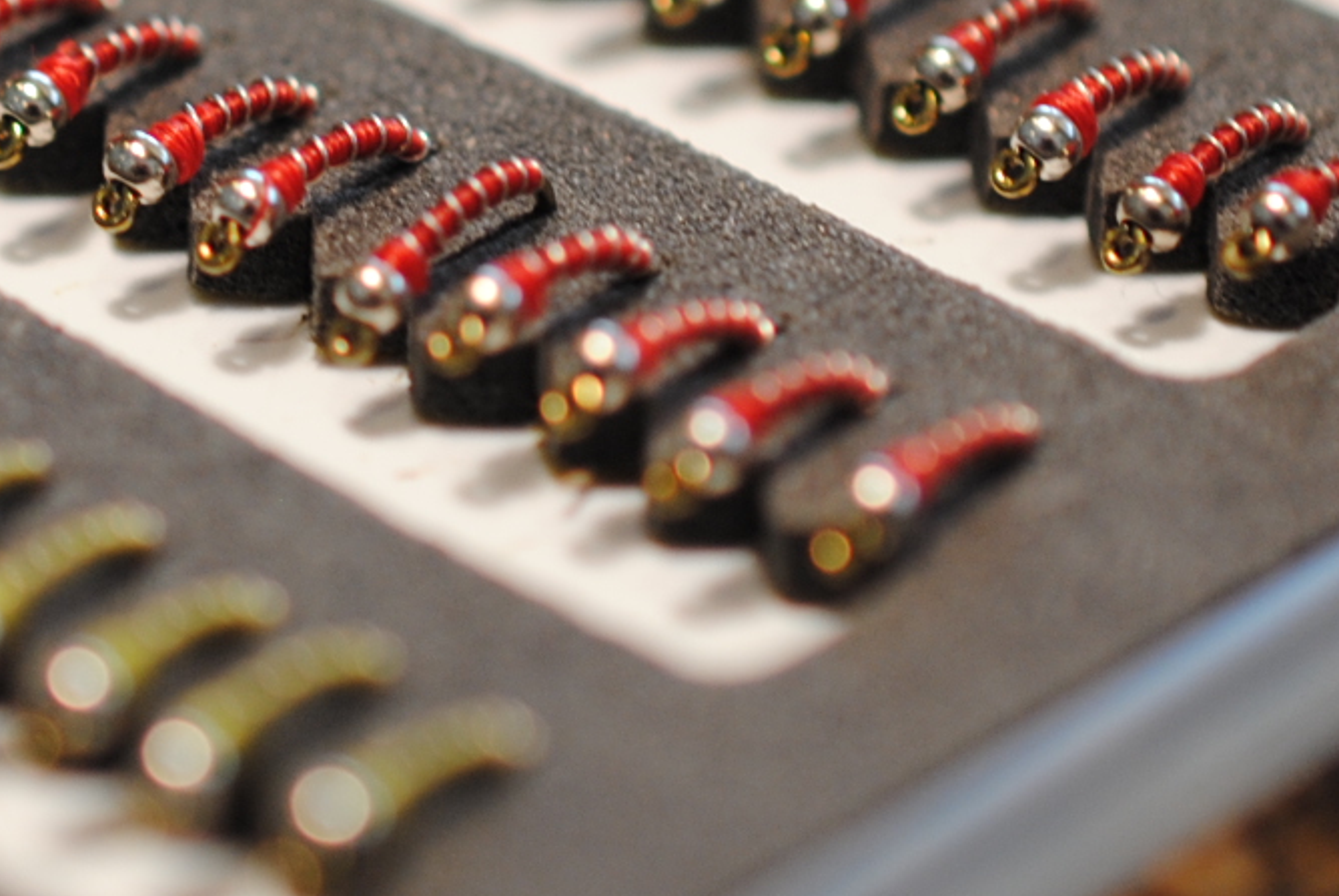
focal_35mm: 174
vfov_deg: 7.9
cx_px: 441
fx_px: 6479
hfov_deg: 11.8
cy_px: 118
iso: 200
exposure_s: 1/30
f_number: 3.2
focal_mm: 40
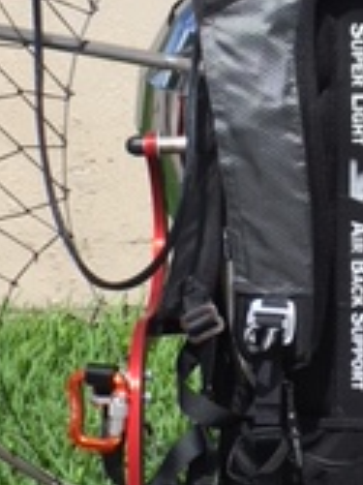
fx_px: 1554
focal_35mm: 111
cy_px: 136
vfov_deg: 17.7
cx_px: 354
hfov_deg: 13.2
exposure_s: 1/1603
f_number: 2.2
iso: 25
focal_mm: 4.15
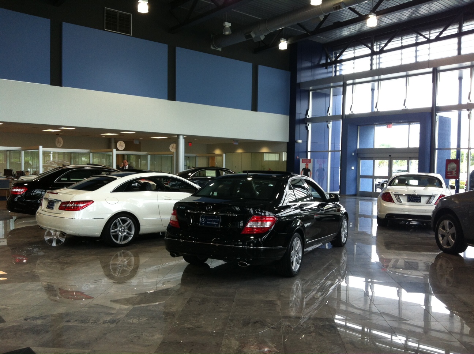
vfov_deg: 40.6
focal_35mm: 35
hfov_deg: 52.7
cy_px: 177
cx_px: 237
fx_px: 479
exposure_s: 1/40
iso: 80
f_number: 2.8
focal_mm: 3.85
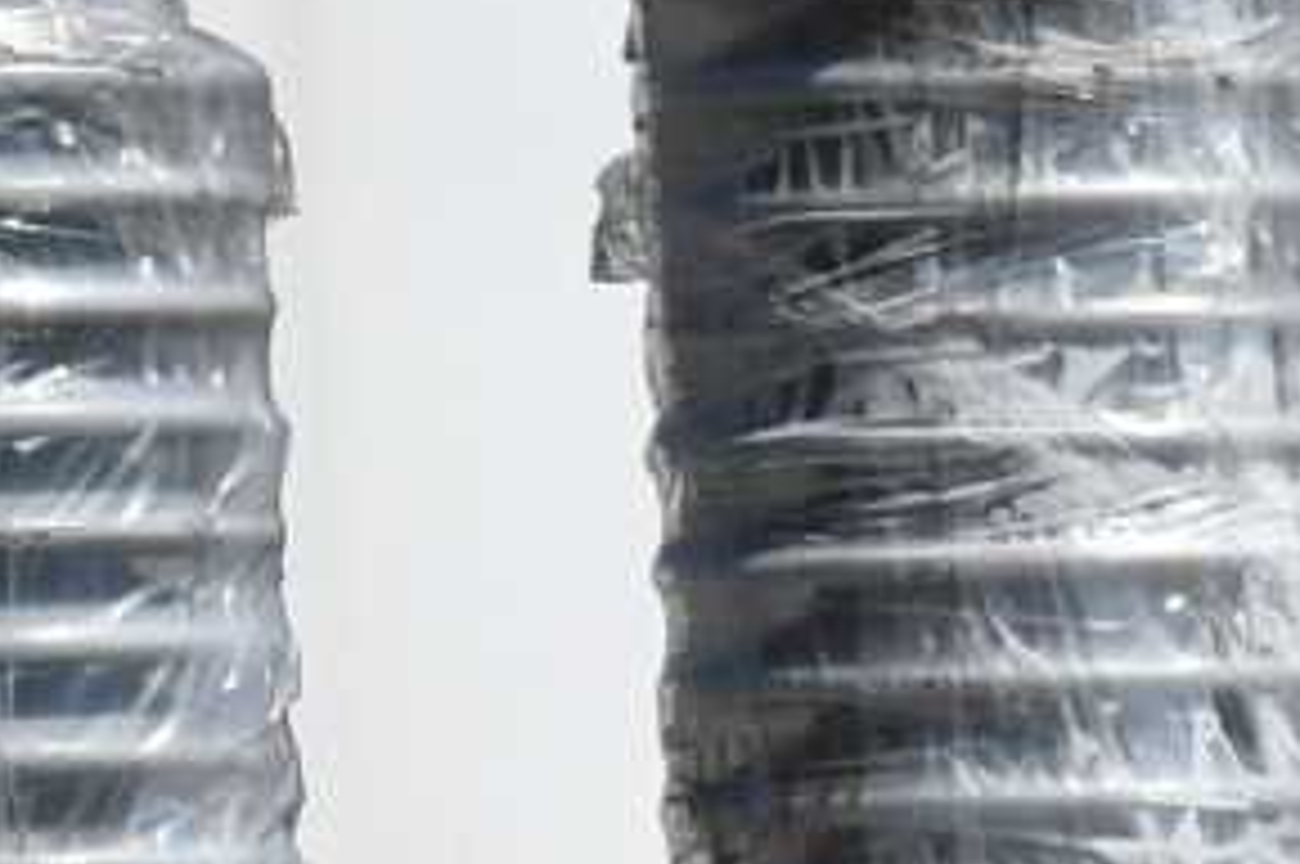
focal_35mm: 1331
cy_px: 1744
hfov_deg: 1.5
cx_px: 4440
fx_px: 47993
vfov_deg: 1.0
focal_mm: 125
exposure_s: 1/8000
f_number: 6.3
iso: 1000
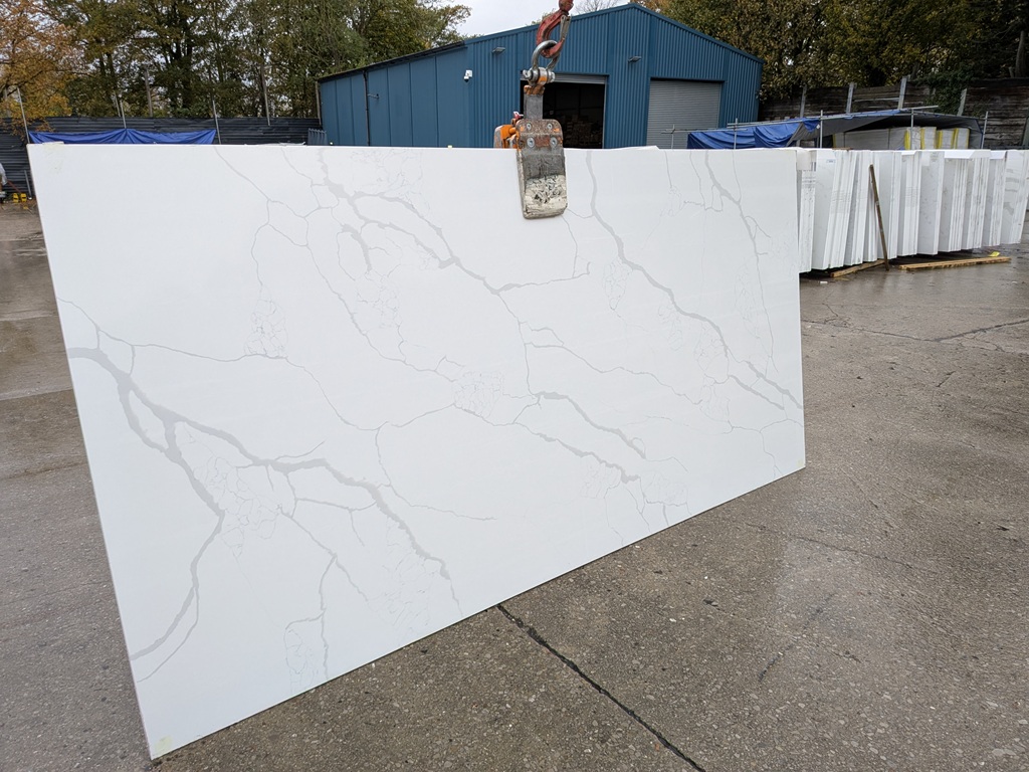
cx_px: 514
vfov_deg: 56.8
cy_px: 386
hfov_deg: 71.6
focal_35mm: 24
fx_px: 713
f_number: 1.7
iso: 93
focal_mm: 4.53
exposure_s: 1/204
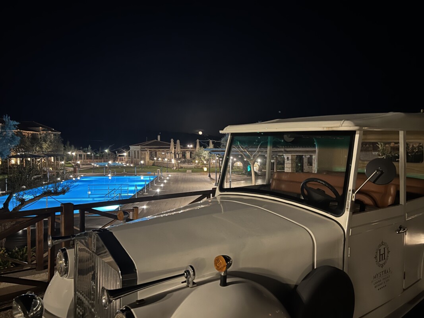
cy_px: 159
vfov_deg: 53.1
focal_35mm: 26
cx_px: 212
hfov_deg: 67.3
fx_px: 318
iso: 640
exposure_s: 1/9
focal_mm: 5.7
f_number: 1.5
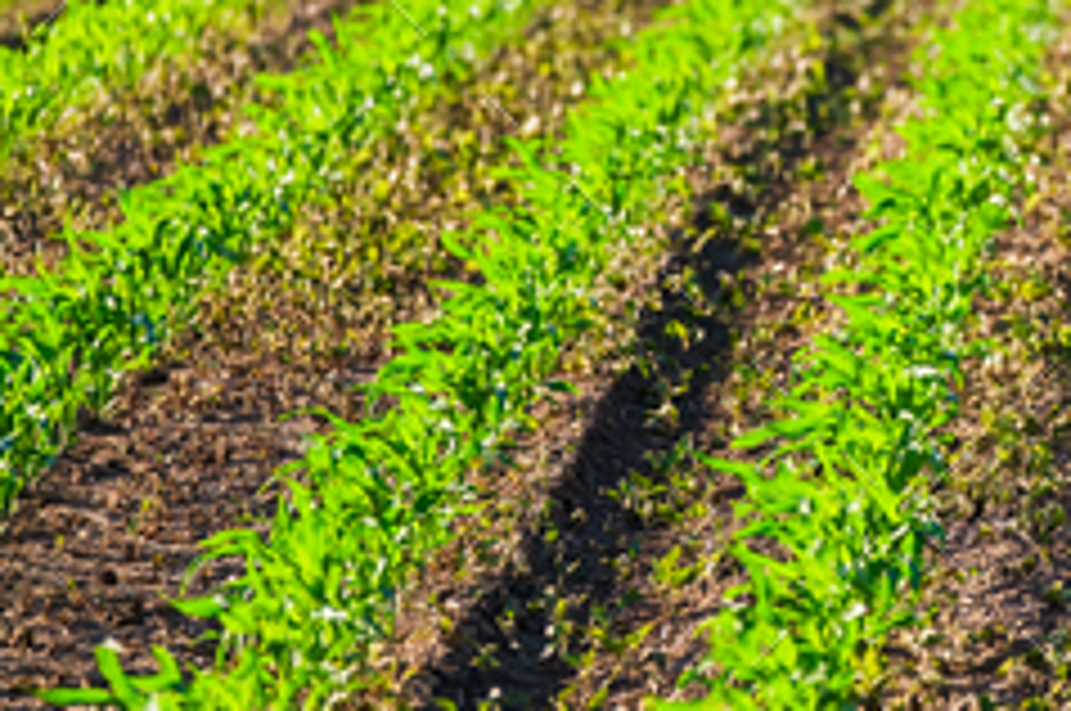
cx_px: 882
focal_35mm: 521
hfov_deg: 4.0
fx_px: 15479
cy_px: 47
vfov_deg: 2.6
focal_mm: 140
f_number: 2.8
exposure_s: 1/1100
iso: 160
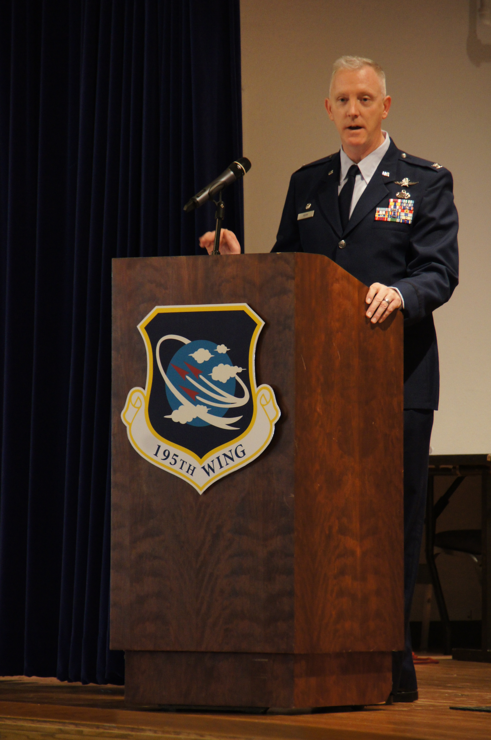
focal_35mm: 225
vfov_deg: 9.2
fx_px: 4613
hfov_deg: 6.1
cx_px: 246
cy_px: 370
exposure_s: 1/40
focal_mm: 150
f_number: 6.3
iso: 1600
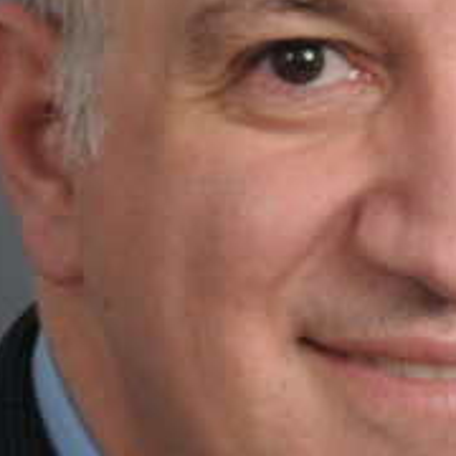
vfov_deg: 2.3
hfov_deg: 2.3
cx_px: 357
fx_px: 11363
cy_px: 600
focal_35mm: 762
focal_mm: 105
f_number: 16
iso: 200
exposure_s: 1/125
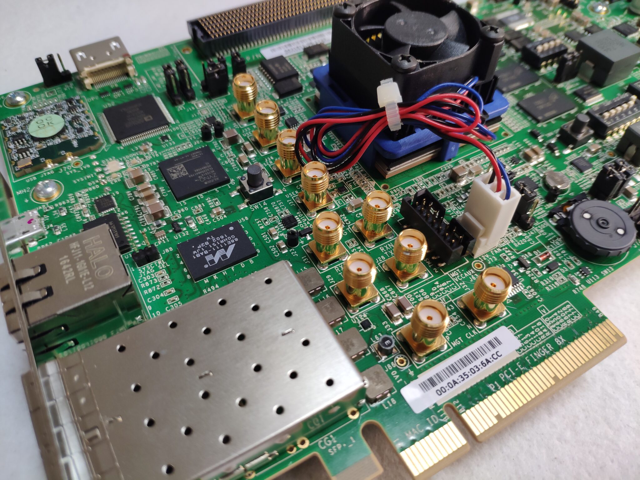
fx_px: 388
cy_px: 240
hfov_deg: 79.0
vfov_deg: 63.4
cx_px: 320
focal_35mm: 21
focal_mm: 4.22
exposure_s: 1/100
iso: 241
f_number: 1.8
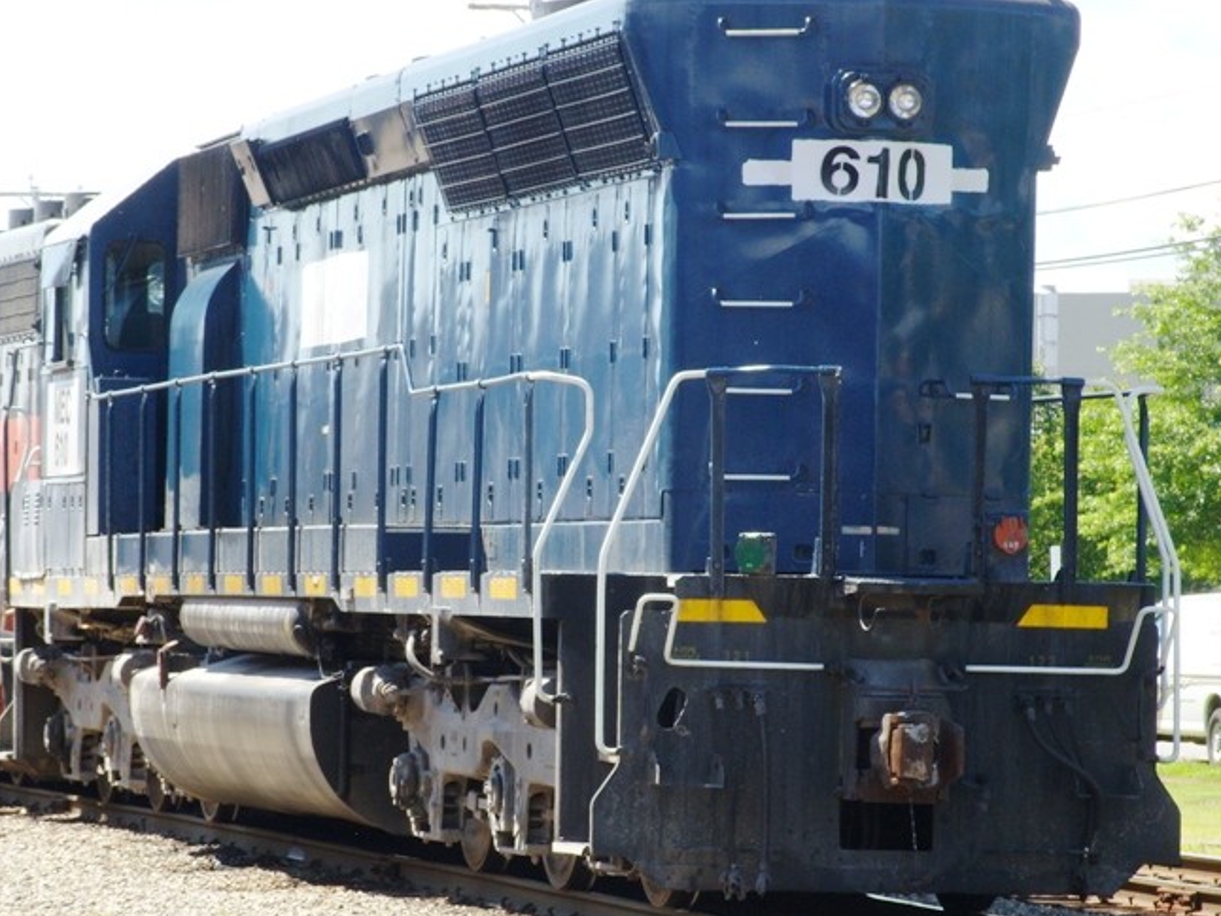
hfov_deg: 9.7
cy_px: 504
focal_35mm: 203
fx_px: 7163
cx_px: 491
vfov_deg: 7.3
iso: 50
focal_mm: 33.72
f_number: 7.6
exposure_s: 1/100
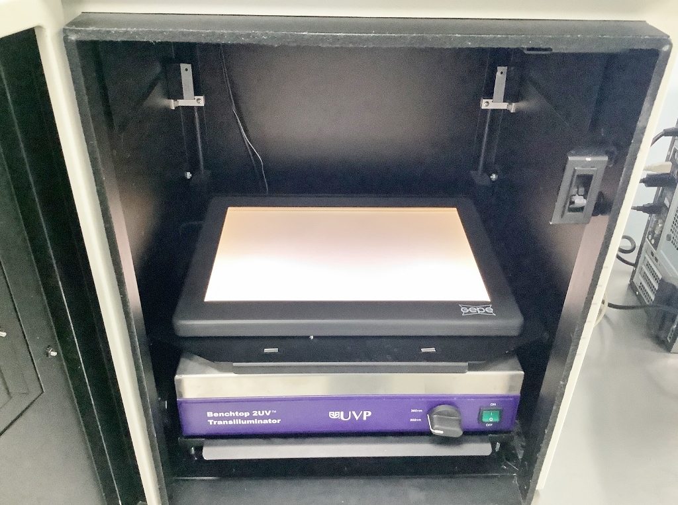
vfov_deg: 45.3
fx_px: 606
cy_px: 252
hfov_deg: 58.5
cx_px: 339
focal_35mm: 31
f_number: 2.4
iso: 400
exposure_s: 1/40
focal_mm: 3.3
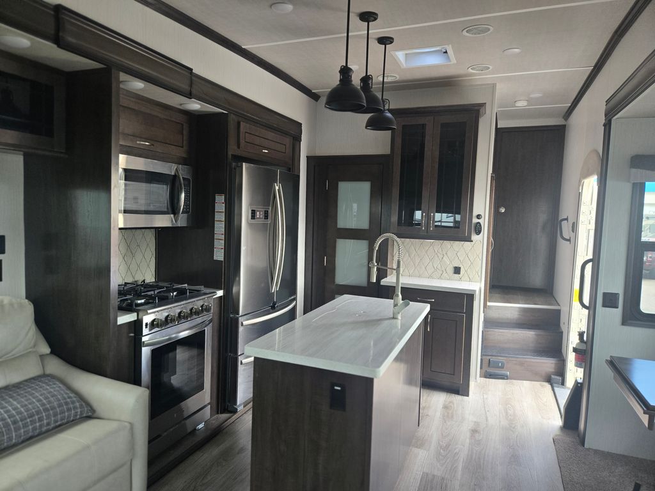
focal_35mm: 23
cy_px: 246
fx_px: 435
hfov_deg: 73.9
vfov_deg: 58.9
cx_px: 328
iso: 250
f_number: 1.8
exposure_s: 1/120
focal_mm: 5.4
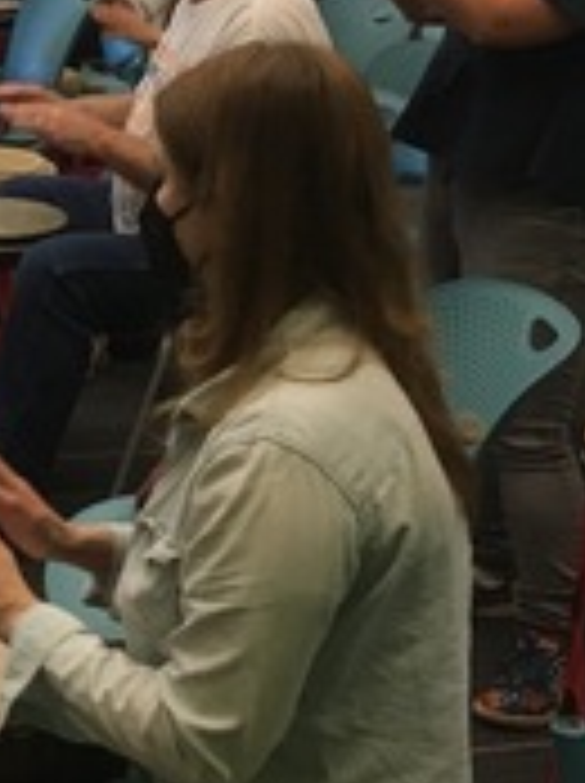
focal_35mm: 89
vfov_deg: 22.0
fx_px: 2010
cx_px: -425
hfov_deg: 14.7
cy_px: 279
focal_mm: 4.15
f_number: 2.2
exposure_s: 1/24
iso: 200
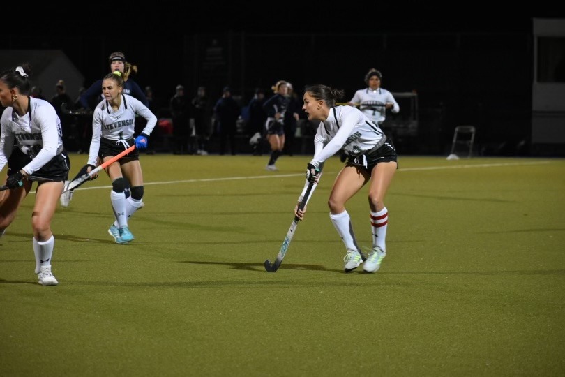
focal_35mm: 188
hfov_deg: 11.0
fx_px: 2942
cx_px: 282
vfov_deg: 7.3
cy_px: 188
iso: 3200
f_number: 4.8
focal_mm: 125
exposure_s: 1/250
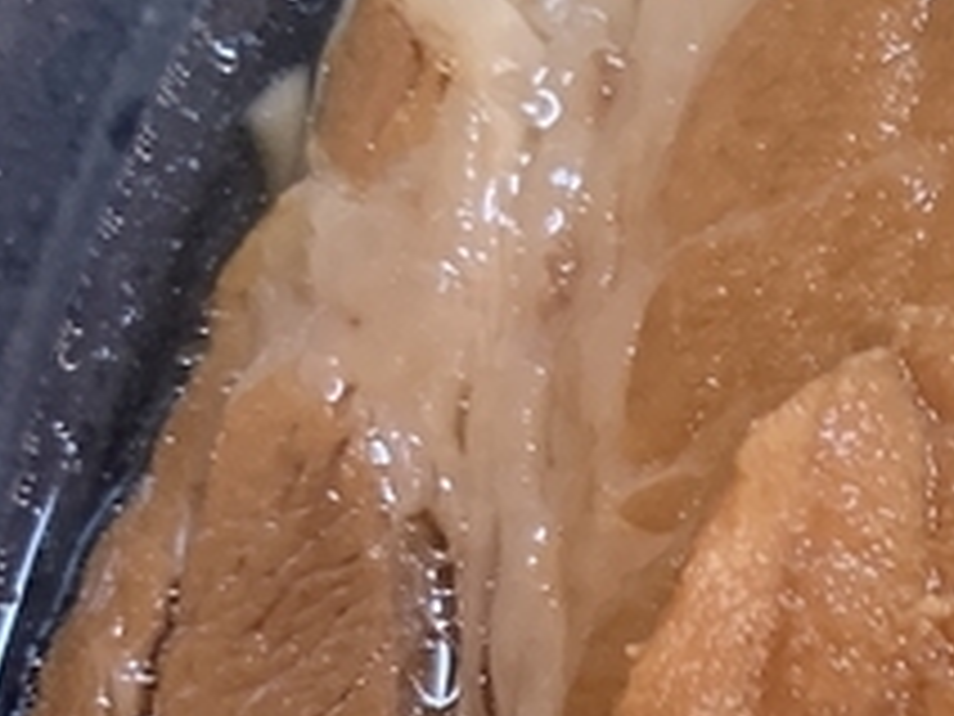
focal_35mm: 147
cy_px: 968
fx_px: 4051
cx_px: 2030
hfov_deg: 11.7
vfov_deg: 9.9
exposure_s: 1/67
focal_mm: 4.25
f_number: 1.8
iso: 100
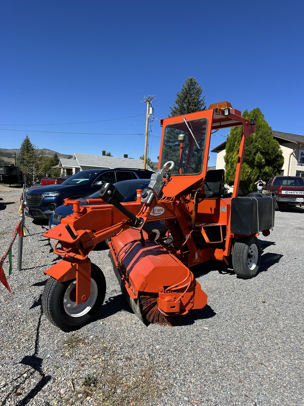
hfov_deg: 56.8
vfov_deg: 71.6
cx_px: 152
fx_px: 281
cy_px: 203
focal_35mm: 24
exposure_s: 1/4762
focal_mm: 6.86
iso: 80
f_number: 1.78
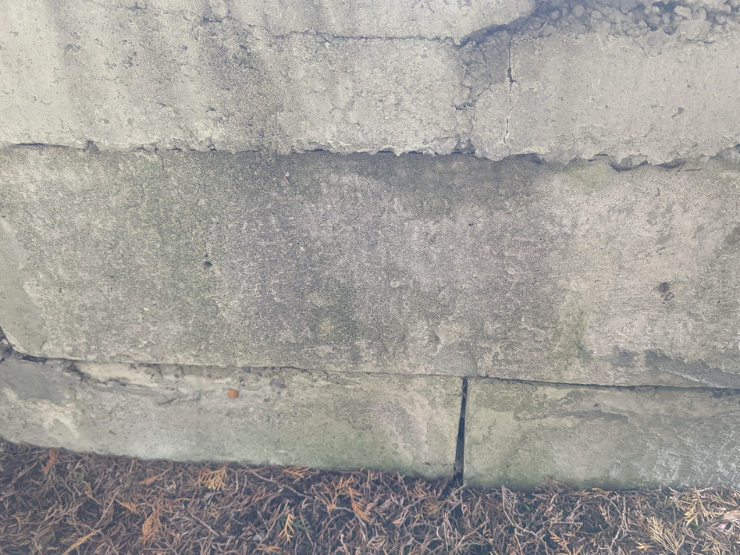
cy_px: 262
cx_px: 403
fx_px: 577
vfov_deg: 51.3
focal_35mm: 27
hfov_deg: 65.2
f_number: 1.85
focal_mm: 6.81
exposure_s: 1/50.8
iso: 416
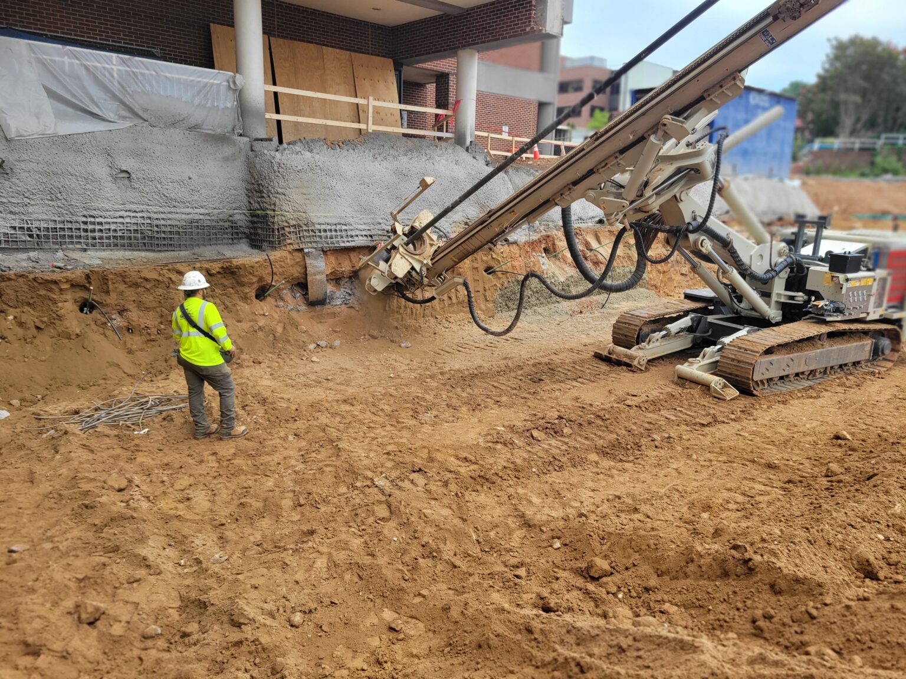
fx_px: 680
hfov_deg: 67.3
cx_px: 453
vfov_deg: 53.1
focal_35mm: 26
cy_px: 340
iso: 40
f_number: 1.8
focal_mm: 5.4
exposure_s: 1/483
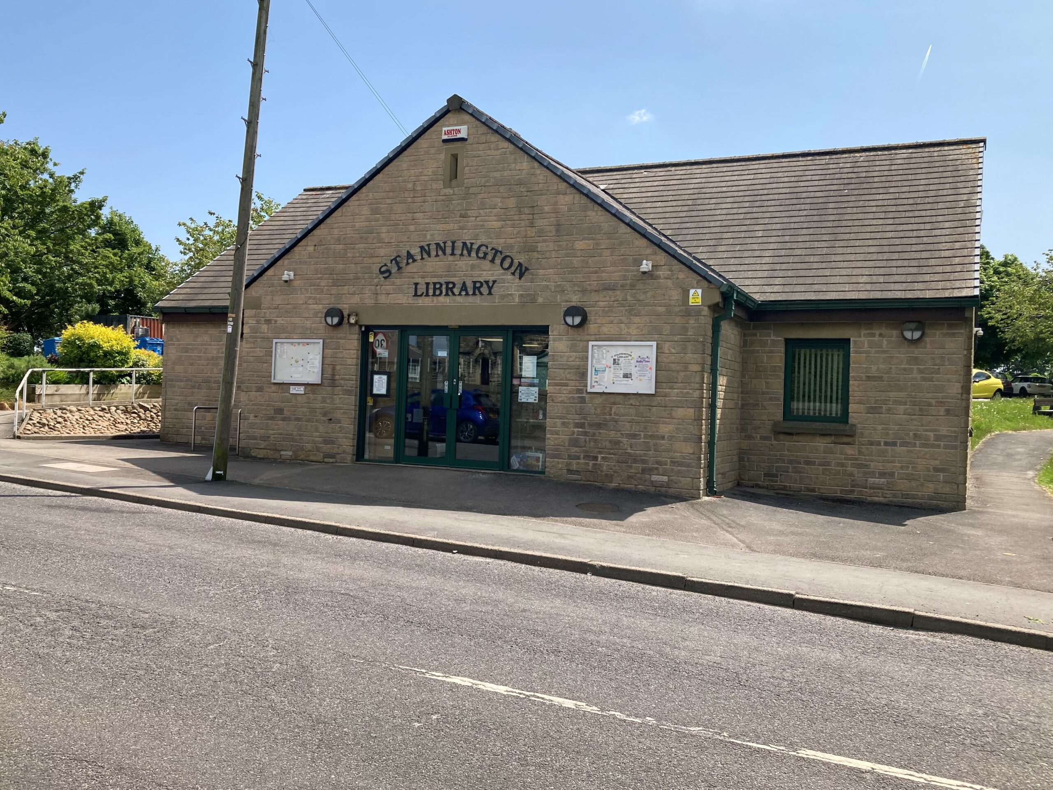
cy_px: 395
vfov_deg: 49.7
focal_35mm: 28
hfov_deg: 63.4
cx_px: 526
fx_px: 852
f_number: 1.8
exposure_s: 1/2088
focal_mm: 3.99
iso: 20
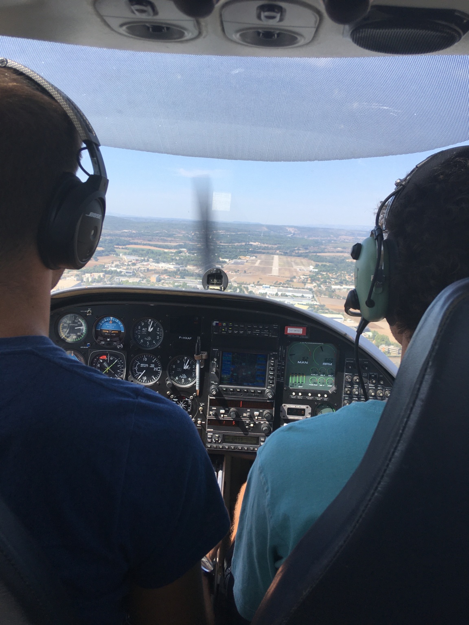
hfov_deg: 48.2
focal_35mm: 29
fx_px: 524
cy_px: 312
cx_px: 234
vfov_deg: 61.7
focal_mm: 4.15
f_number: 2.2
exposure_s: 1/725
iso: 25
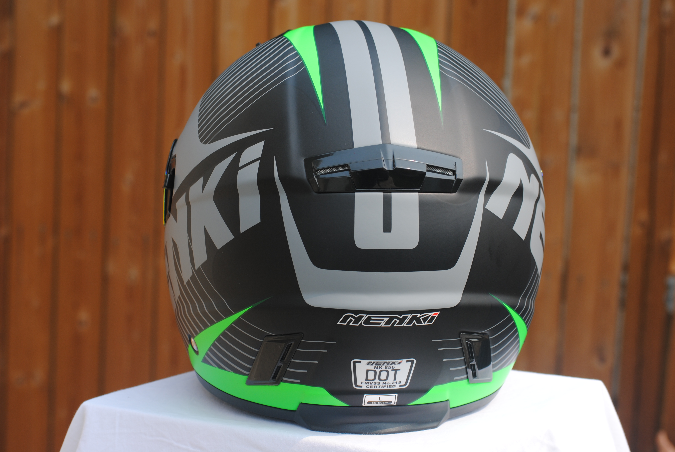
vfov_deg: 16.6
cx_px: 338
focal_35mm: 82
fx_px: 1549
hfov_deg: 24.6
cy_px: 226
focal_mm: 55
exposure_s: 1/200
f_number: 7.1
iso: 100
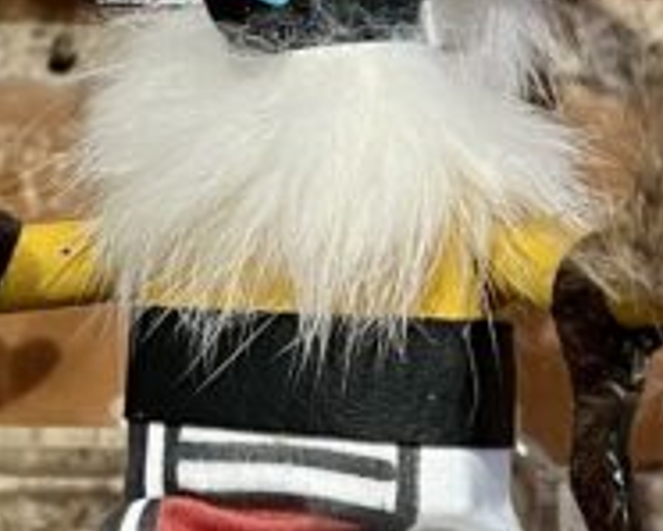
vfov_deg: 10.5
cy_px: 103
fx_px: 2886
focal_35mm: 147
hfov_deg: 13.0
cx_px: 89
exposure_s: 1/60
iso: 80
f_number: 1.5
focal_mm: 5.7
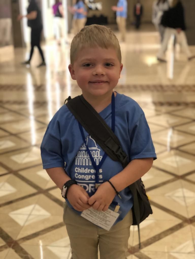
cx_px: 98
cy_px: 130
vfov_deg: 36.8
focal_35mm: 52
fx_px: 391
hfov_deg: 28.0
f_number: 2.4
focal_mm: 6
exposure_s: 1/13
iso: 160
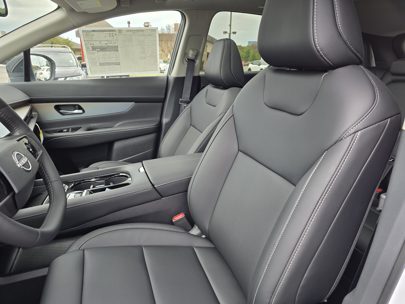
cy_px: 152
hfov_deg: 73.9
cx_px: 202
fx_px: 269
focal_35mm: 23
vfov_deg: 58.9
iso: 32
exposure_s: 1/180
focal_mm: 6.3
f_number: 1.7
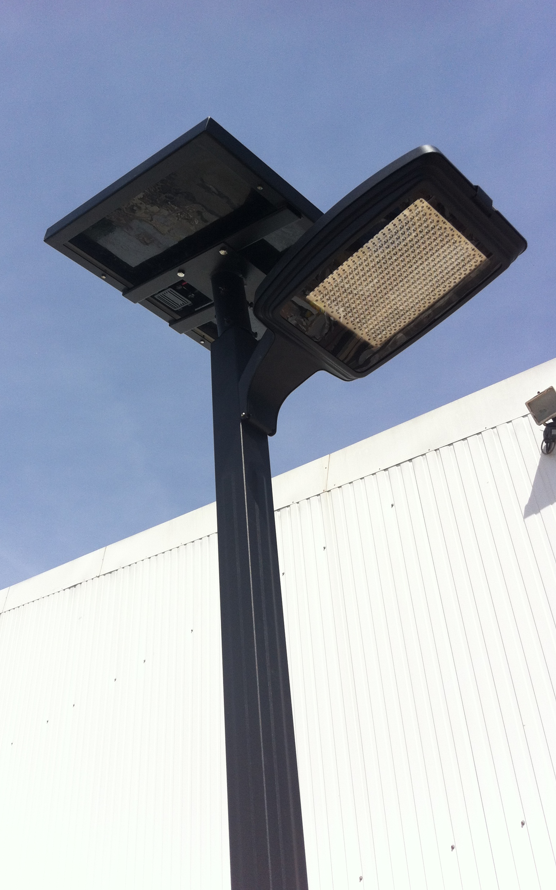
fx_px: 945
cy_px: 448
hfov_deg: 32.7
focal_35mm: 39
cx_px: 228
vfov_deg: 50.4
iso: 80
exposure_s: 1/1371
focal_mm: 3.85
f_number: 2.8
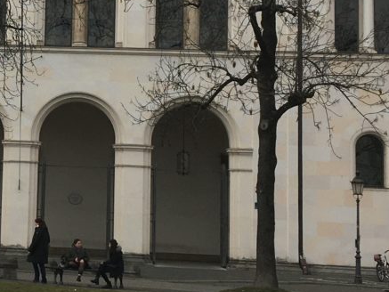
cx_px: -78
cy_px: 47
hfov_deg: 18.3
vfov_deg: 14.4
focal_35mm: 102
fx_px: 1147
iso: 25
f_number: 2.2
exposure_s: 1/1399
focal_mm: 4.15
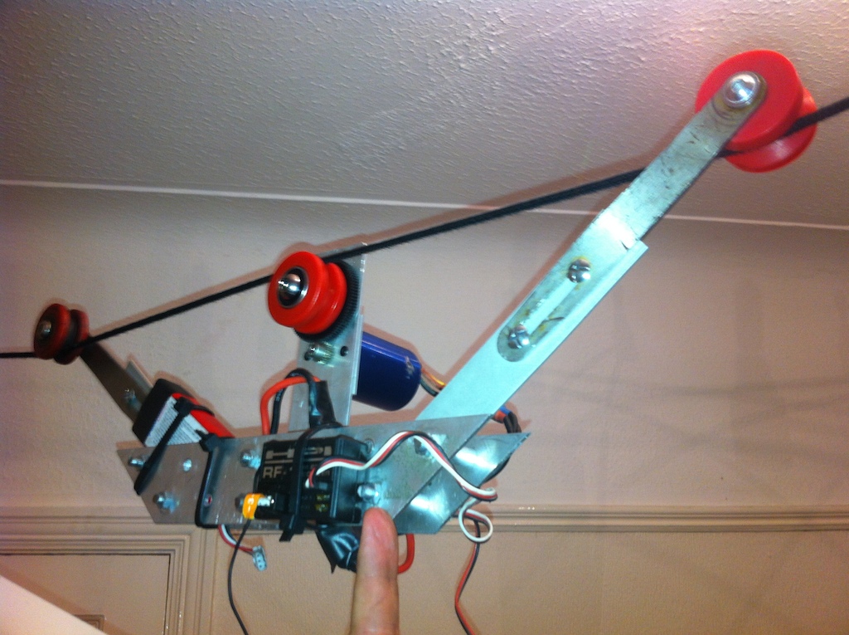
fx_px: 857
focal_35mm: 35
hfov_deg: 52.7
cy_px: 318
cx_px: 424
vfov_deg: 40.6
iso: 80
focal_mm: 3.85
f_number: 2.8
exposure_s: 1/16
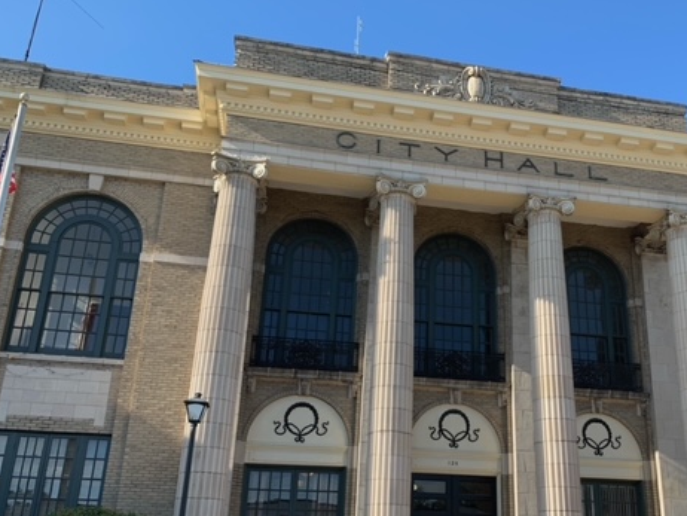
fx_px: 715
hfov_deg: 51.0
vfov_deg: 39.6
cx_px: 413
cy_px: 303
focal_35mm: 36
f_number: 1.8
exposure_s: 1/743
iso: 25
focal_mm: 4.25
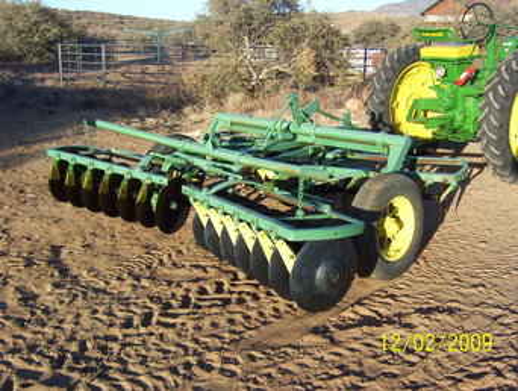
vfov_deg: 39.8
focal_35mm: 36
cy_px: 196
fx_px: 540
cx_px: 259
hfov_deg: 51.3
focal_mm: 5.54
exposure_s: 1/966
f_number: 2.76
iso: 100
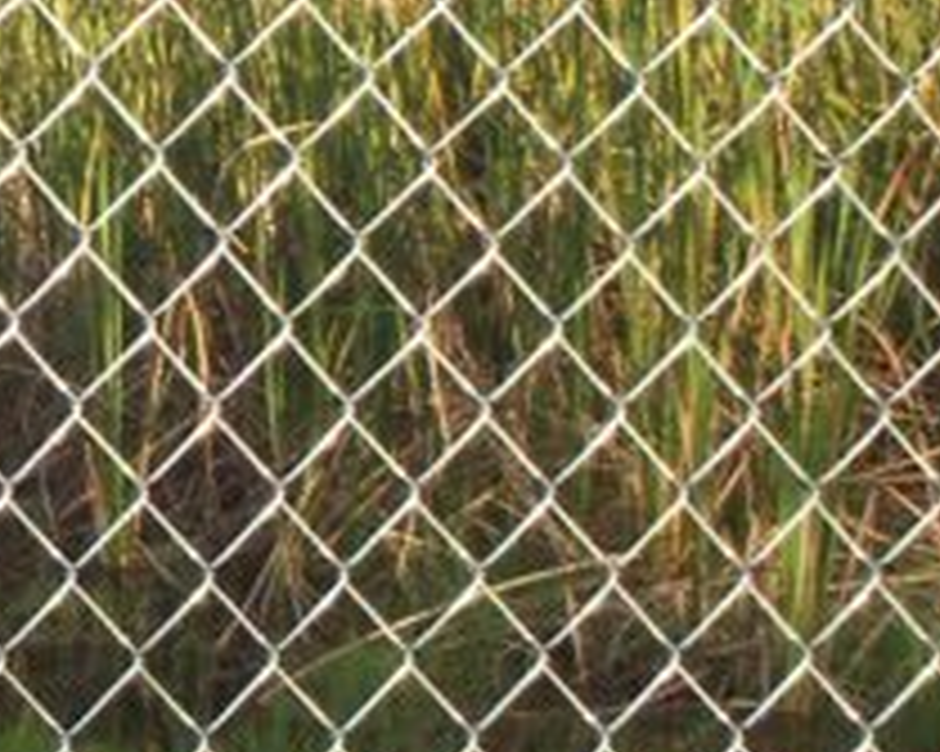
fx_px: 4783
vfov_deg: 8.9
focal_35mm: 172
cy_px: 99
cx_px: -720
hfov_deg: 10.6
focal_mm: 6
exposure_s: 1/136
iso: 100
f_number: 4.5
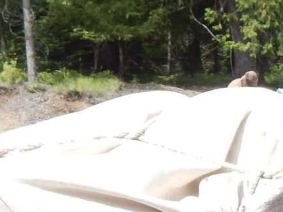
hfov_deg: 16.7
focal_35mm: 105
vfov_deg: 14.0
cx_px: 446
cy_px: 183
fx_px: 859
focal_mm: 4
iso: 125
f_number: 3
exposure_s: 1/640
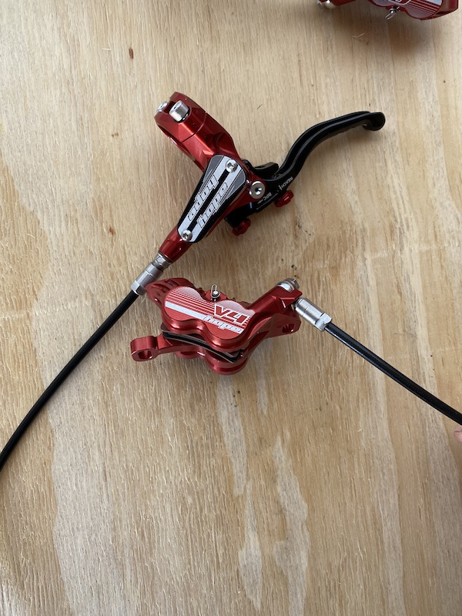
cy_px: 308
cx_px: 231
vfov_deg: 67.3
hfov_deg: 53.1
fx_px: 463
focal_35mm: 26
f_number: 1.8
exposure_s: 1/121
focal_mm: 4.25
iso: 100
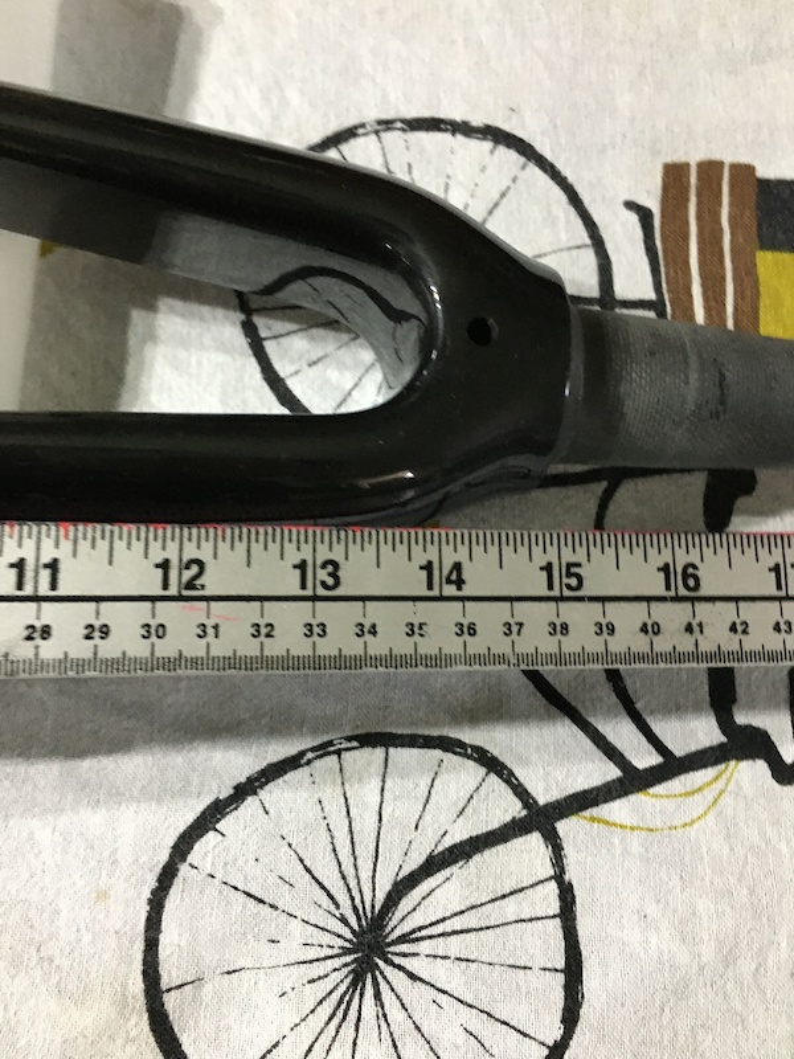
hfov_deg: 48.2
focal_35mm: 29
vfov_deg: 61.7
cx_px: 397
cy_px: 530
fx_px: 887
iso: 200
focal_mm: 4.15
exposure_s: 1/15
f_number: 2.2
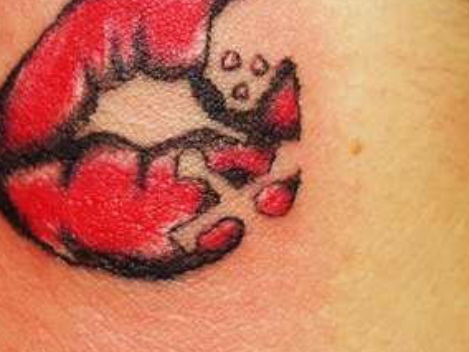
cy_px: 98
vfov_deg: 19.8
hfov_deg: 26.2
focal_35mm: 74
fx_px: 1003
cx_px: 157
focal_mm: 6.3
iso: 100
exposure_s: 1/60
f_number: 3.2
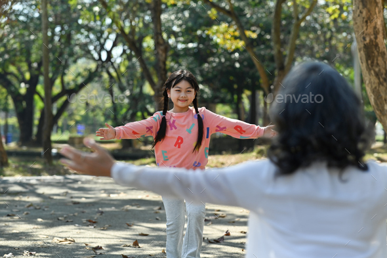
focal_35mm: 105
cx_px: 194
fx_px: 1128
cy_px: 129
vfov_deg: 13.0
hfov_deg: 19.5
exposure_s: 1/1000
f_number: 4
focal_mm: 105
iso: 125
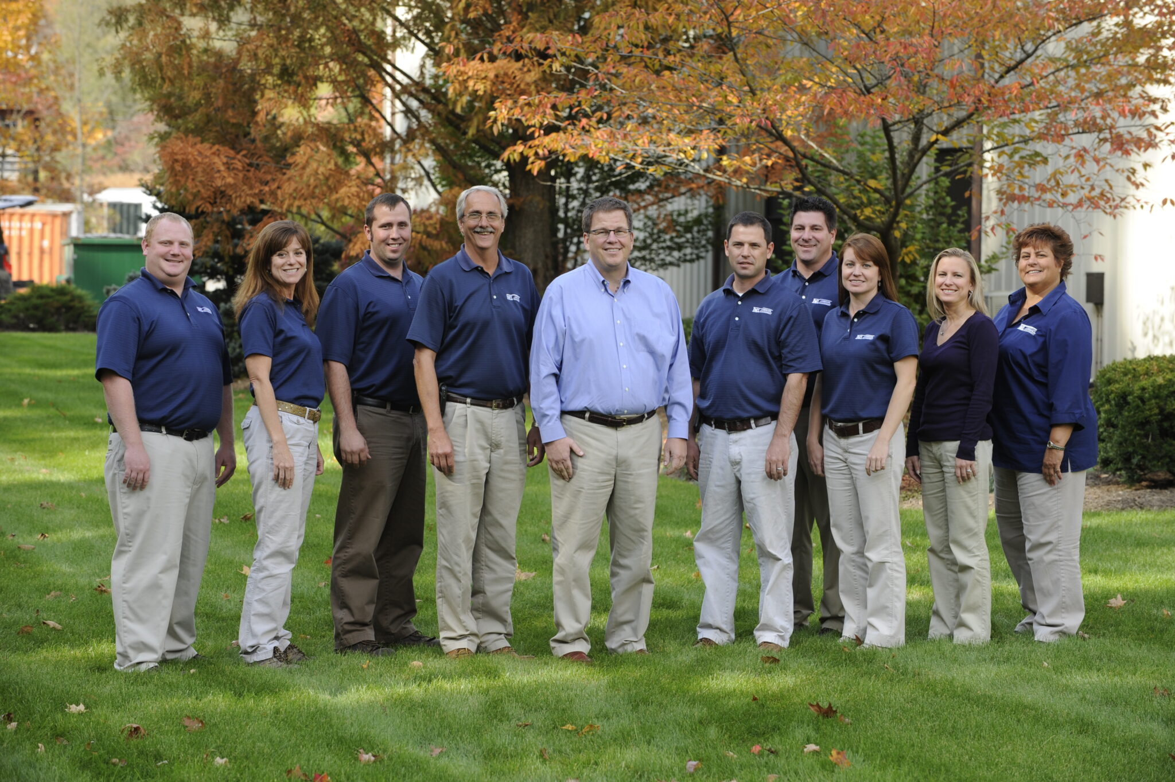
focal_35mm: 116
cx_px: 588
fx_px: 3784
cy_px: 391
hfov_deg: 17.7
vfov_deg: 11.8
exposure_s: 1/400
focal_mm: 116
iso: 400
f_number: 5.6
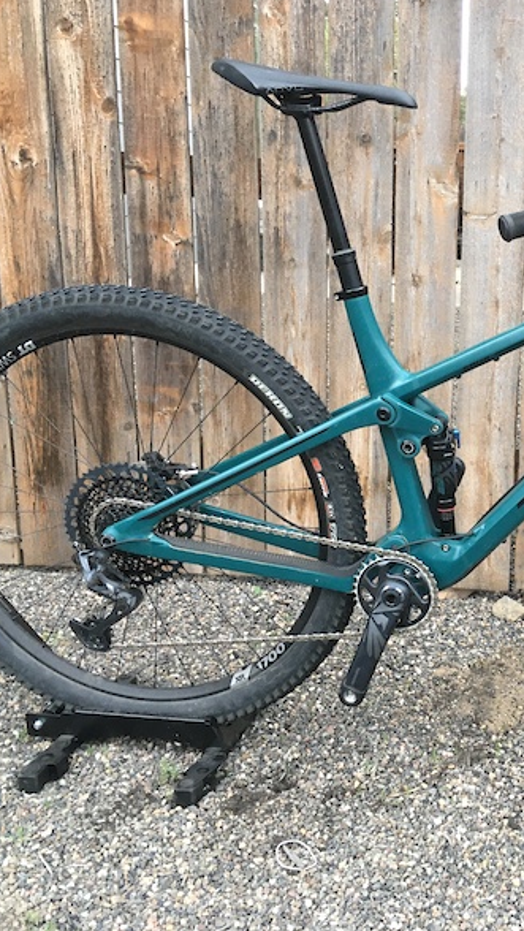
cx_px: 533
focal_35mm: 43
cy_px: 462
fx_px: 1062
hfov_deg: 26.2
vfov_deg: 47.3
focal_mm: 4.15
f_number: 2.2
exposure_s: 1/30
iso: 80
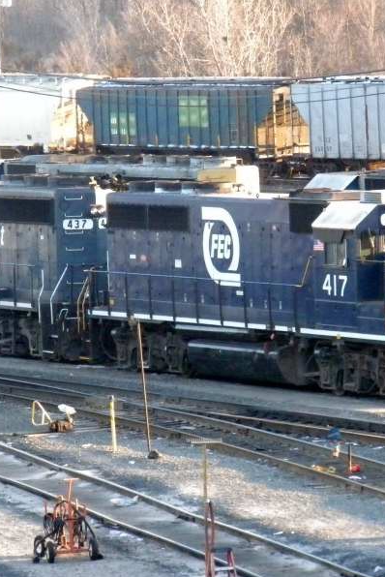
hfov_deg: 4.1
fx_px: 5319
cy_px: 289
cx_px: 143
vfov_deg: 6.2
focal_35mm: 332
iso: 800
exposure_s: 1/255
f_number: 5.2
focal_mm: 42.1
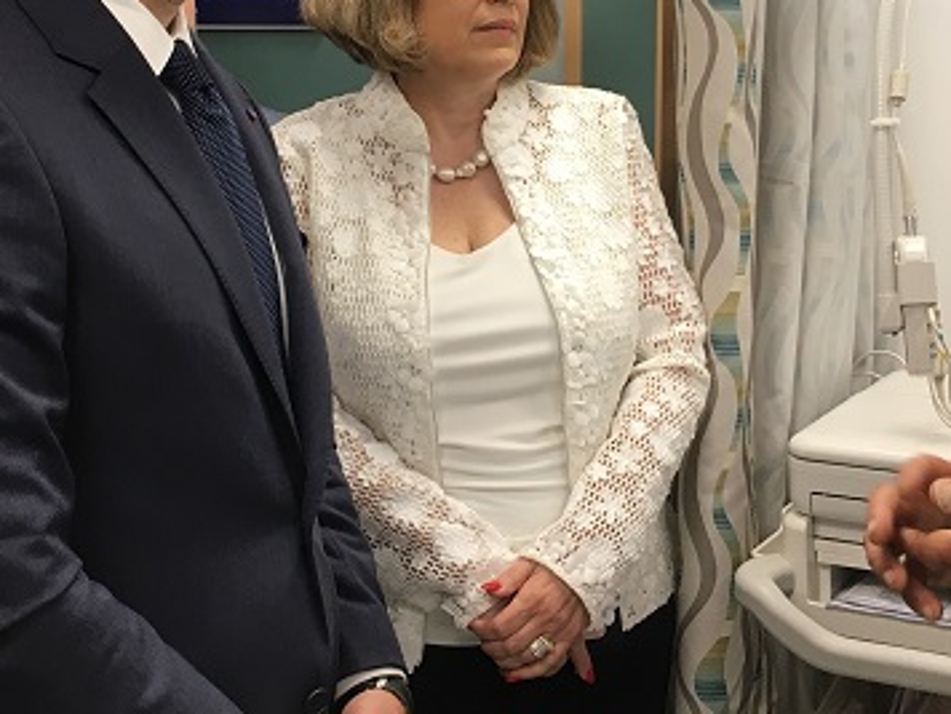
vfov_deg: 25.2
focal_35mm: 57
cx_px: 532
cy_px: 132
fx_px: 1566
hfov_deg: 33.7
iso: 40
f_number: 2.2
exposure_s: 1/33
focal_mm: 4.15
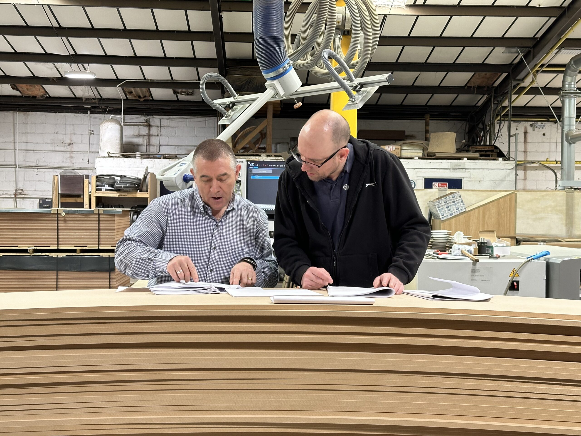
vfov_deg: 30.3
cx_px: 290
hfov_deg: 39.7
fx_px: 806
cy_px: 218
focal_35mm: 48
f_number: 1.78
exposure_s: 1/50
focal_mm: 6.86
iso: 160
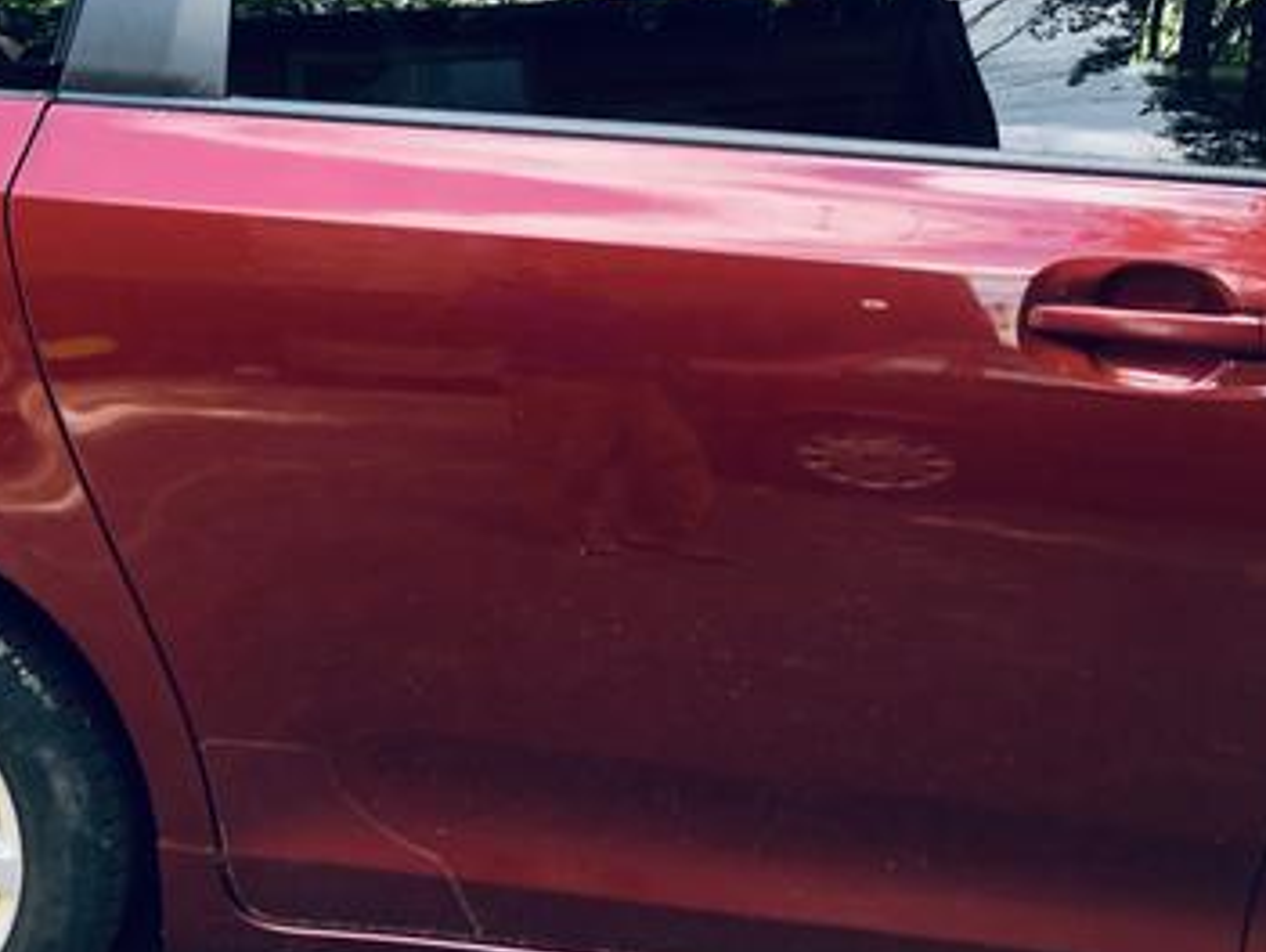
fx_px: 1867
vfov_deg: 28.6
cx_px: 148
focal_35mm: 51
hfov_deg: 35.4
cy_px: 469
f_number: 1.8
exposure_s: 1/120
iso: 50
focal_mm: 3.99
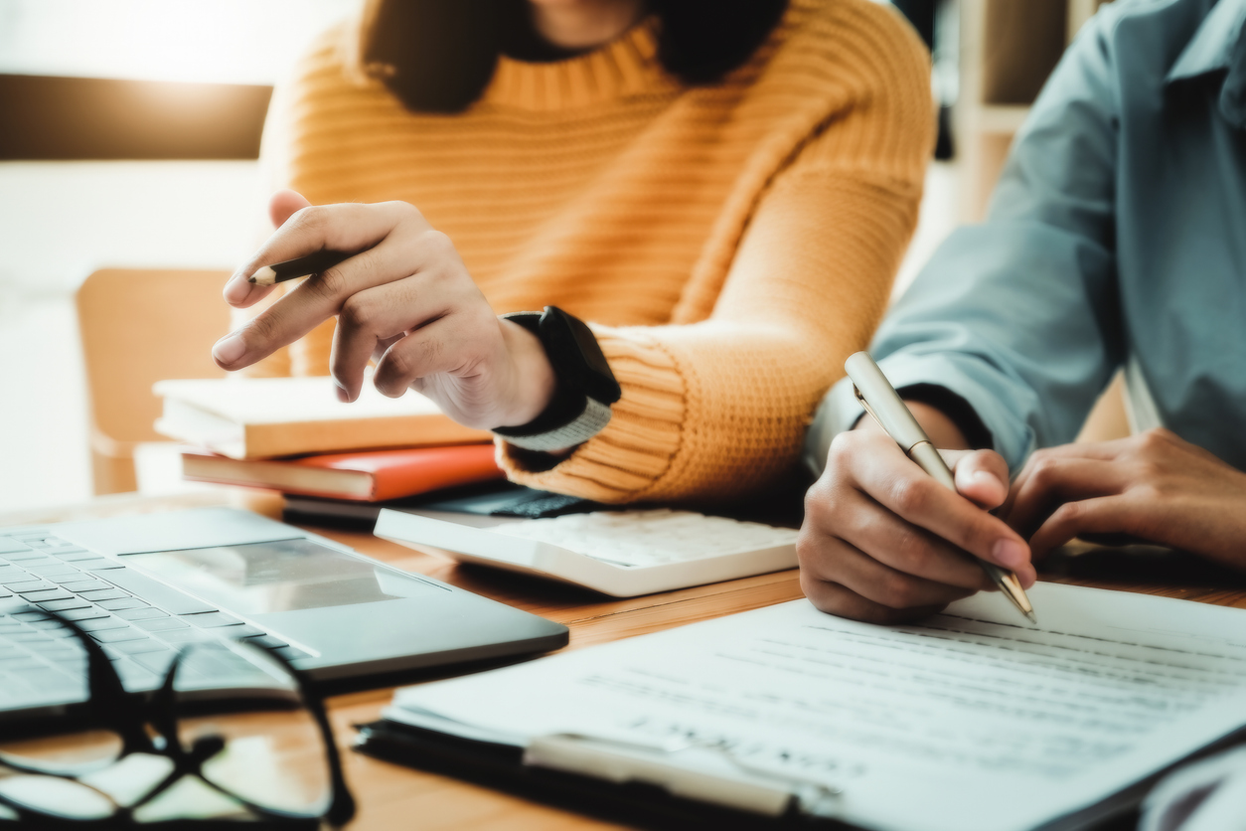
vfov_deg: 21.9
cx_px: 623
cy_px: 416
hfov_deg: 32.4
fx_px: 2146
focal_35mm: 62
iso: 400
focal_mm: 41.4
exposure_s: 1/160
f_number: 2.8
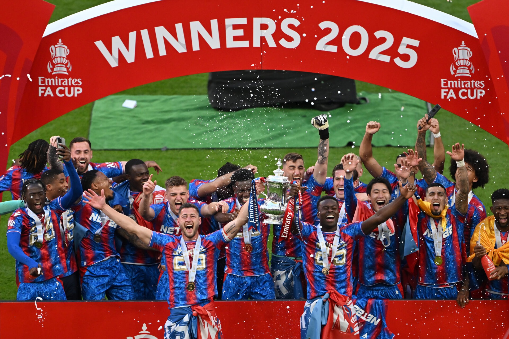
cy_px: 170
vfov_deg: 2.3
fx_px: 8481
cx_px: 254
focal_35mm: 600
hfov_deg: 3.4
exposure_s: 1/2000
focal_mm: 400
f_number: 2.8
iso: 1000
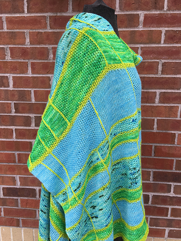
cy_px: 120
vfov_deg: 61.7
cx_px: 90
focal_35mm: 29
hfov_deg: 48.2
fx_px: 202
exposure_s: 1/196
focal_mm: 4.15
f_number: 2.2
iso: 25
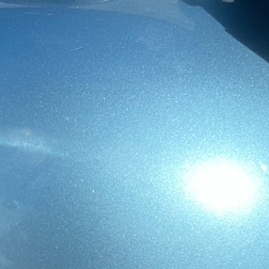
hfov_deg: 16.0
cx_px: -77
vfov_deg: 16.4
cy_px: 287
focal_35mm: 103
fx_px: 906
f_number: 1.5
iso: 50
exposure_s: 1/3257
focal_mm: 5.7
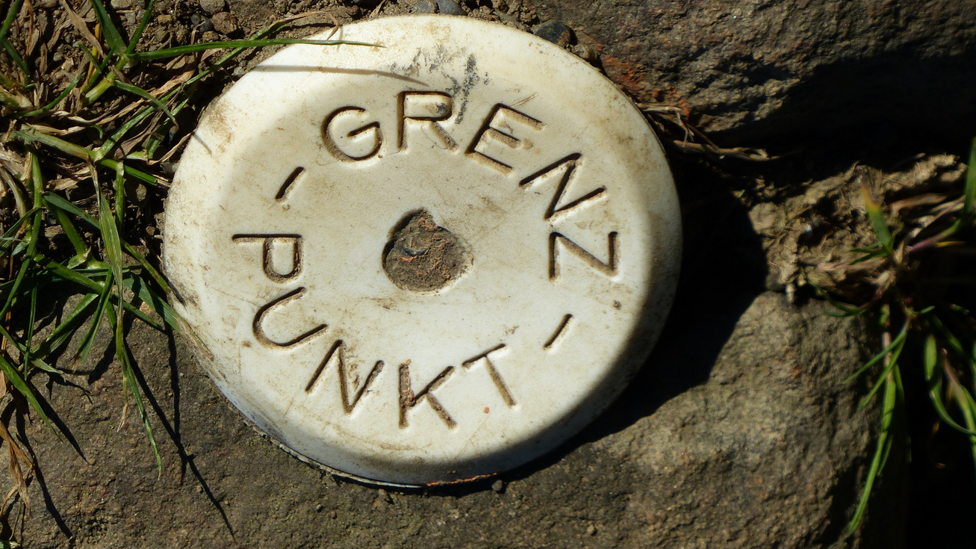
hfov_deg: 4.7
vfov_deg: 2.6
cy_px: 255
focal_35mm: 462
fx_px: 11956
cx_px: 444
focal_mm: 69.3
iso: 100
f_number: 4
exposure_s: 1/2000
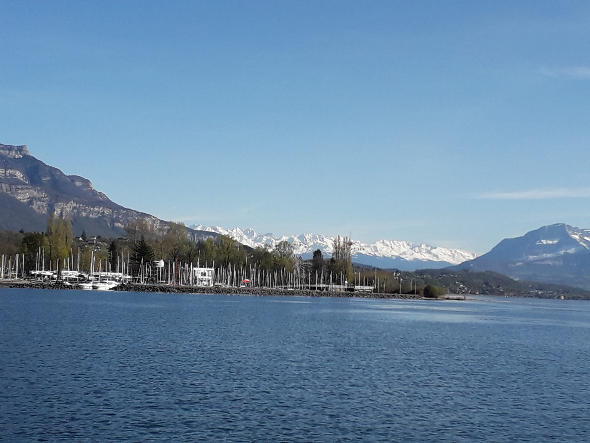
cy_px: 222
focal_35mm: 27
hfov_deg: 65.3
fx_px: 460
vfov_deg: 51.4
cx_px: 295
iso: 40
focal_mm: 3.6
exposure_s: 1/2427
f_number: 1.9
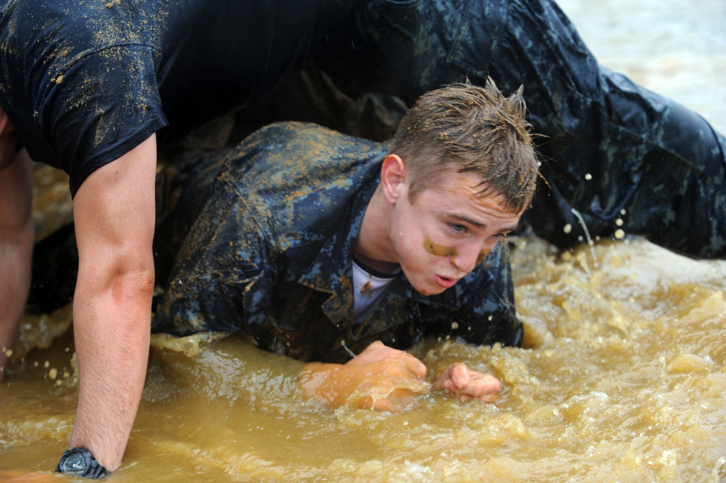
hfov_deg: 25.4
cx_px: 363
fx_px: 1612
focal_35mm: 80
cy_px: 242
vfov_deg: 17.0
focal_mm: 80
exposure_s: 1/400
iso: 400
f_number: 4.5
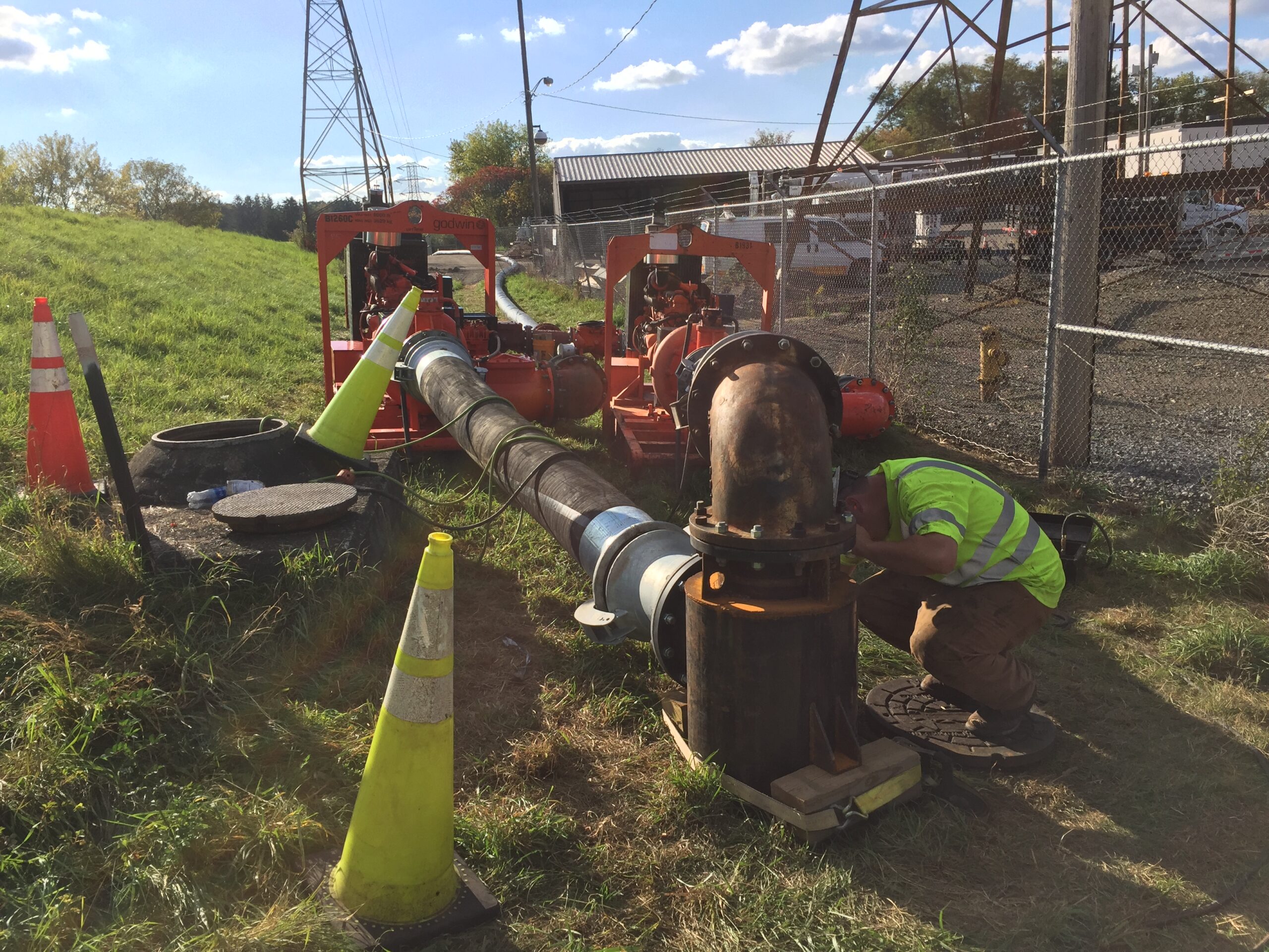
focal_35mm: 29
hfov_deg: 61.7
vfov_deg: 48.2
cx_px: 634
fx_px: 1063
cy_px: 476
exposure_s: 1/1883
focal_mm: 4.15
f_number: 2.2
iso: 32
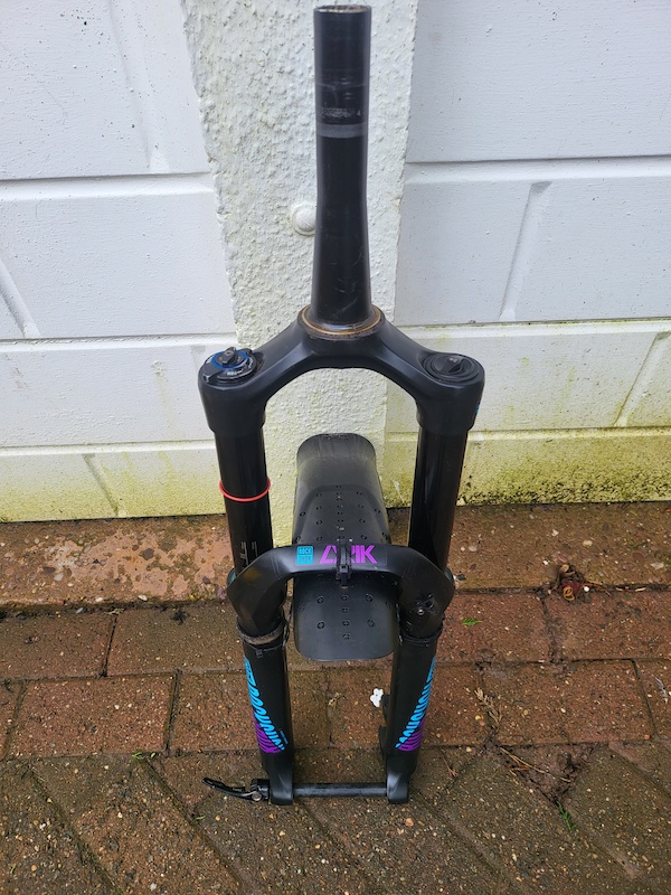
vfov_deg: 71.6
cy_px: 448
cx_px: 336
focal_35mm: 24
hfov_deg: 56.8
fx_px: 620
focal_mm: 5
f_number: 1.8
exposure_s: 1/195
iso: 40
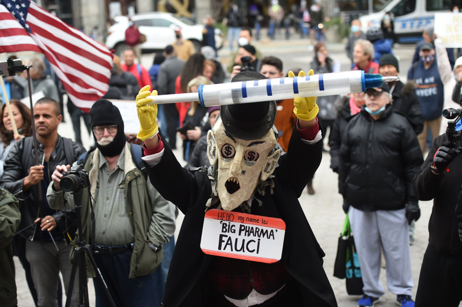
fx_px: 897
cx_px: 231
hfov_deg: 28.9
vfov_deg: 19.4
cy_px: 154
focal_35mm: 70
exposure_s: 1/800
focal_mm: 70
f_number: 2.8
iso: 1400
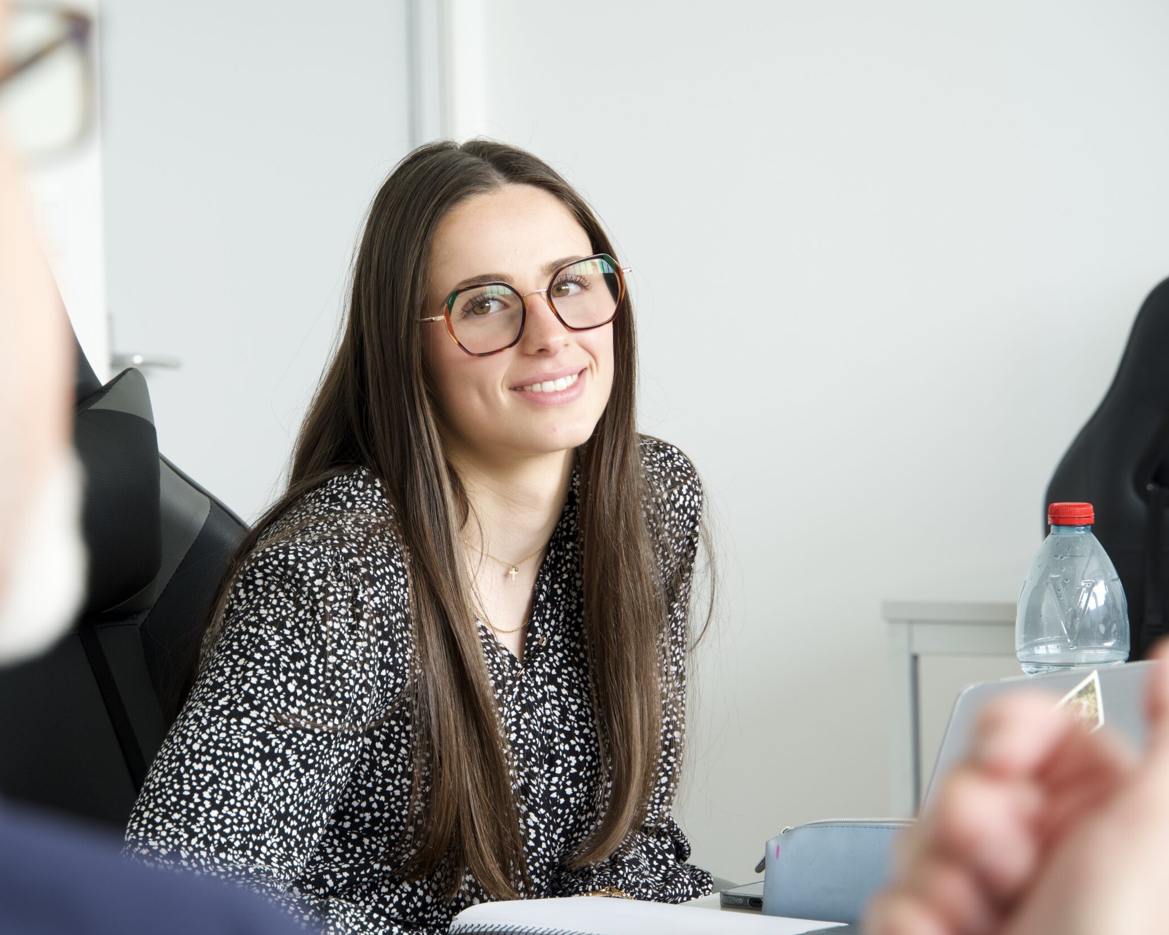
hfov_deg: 15.0
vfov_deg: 12.1
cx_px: 481
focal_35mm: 128
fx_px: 4428
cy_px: 462
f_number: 6.3
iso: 400
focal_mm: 74
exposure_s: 1/40
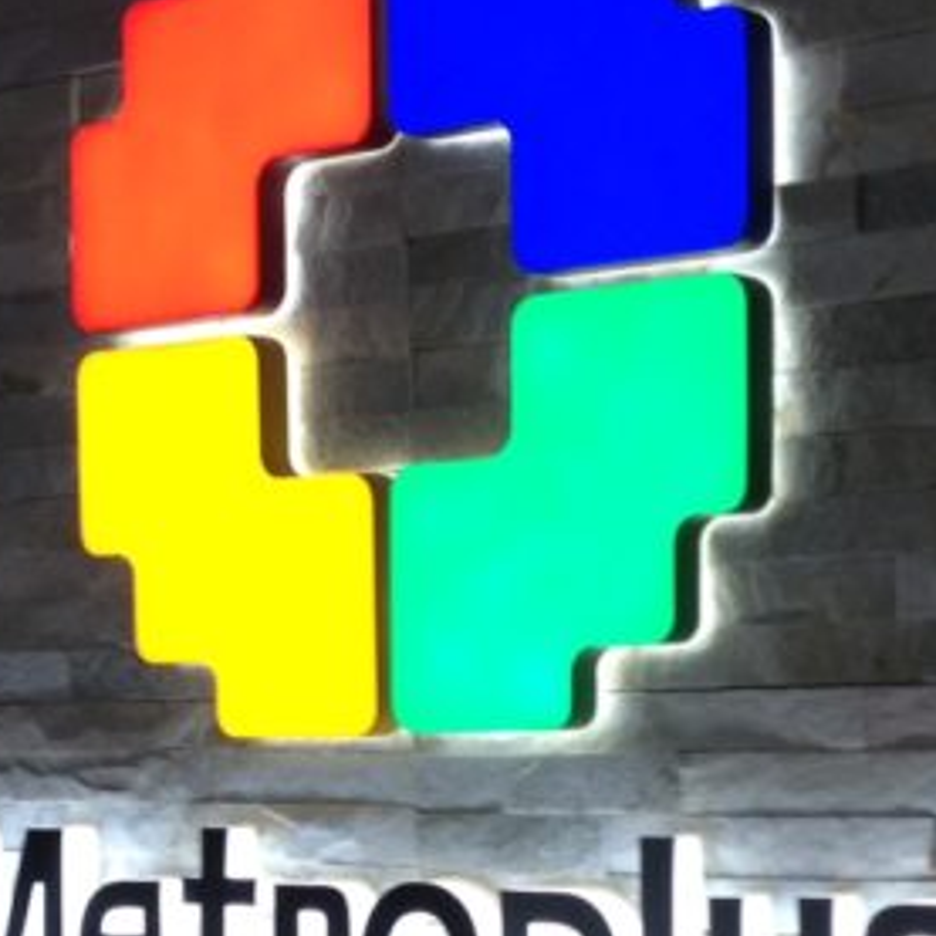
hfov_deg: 16.1
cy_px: 845
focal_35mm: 108
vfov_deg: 15.9
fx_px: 3304
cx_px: 274
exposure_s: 1/40
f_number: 2.4
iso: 50
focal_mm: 4.12
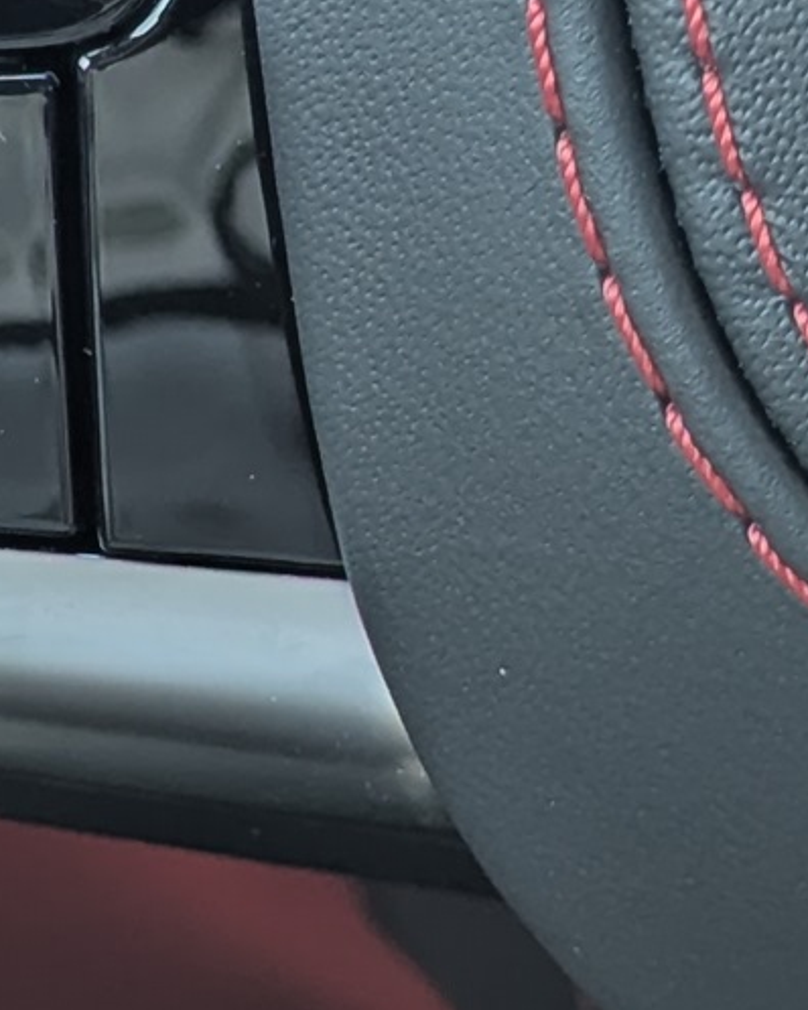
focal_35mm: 241
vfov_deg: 8.0
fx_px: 7208
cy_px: 154
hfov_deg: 6.4
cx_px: -47
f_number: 1.85
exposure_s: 1/173
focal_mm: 6.81
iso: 41
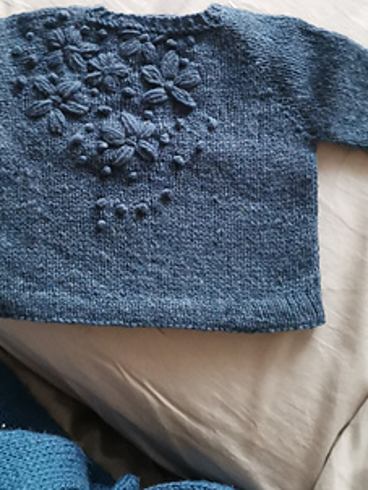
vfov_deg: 43.3
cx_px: 155
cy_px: 170
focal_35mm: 43
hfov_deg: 33.6
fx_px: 609
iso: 1250
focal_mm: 4.75
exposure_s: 1/25
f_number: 1.8
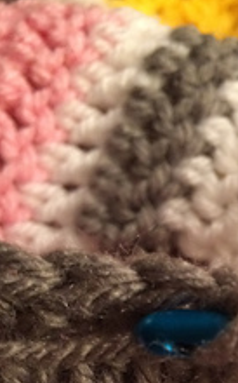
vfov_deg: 26.9
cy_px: 425
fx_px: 728
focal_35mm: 70
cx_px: 293
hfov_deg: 17.6
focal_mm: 4.15
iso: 320
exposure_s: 1/15
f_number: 2.2
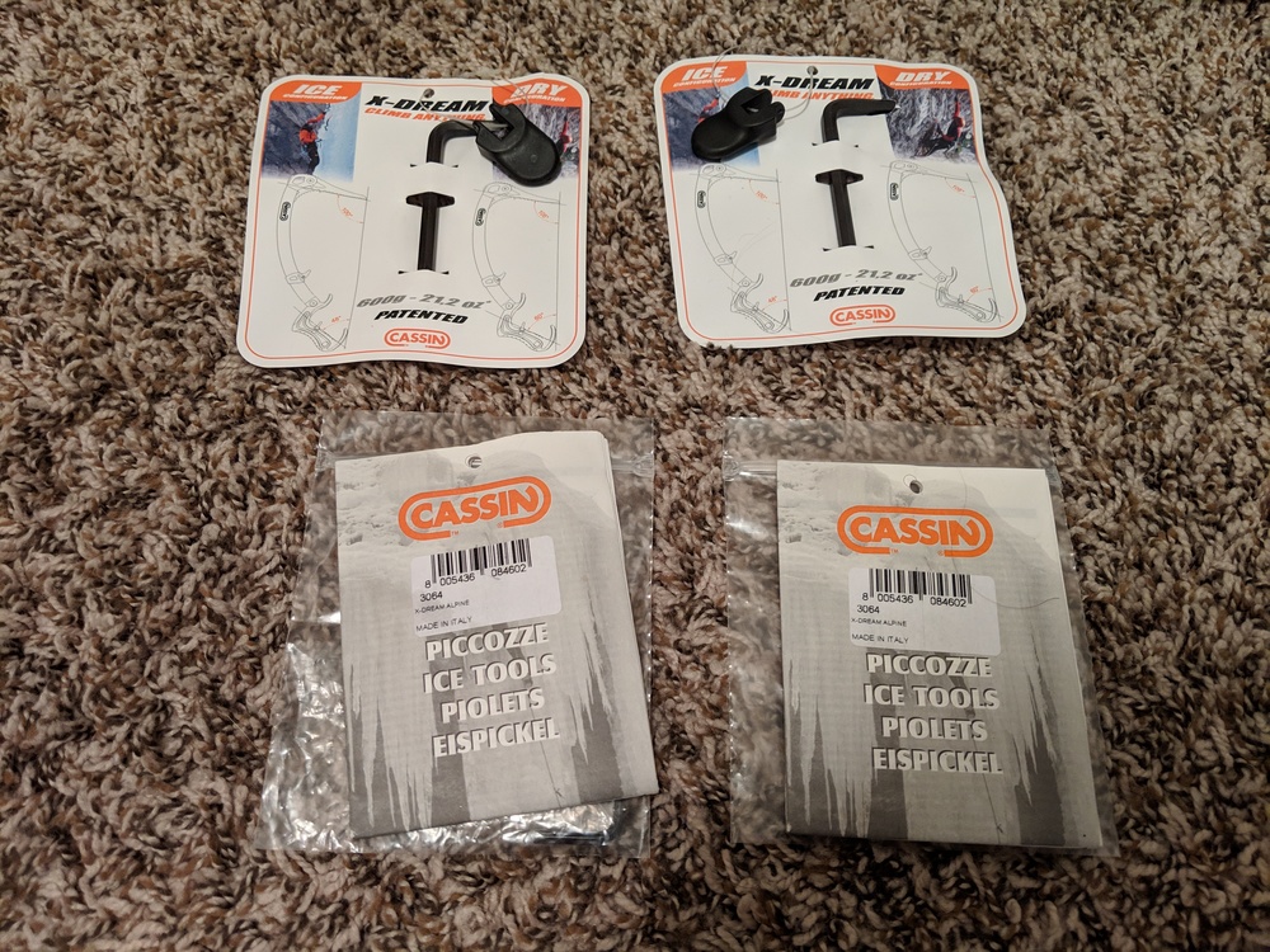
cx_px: 635
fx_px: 991
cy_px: 476
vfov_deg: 51.4
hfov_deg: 65.3
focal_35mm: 27
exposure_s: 1/30
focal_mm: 4.44
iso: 374
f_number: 1.8
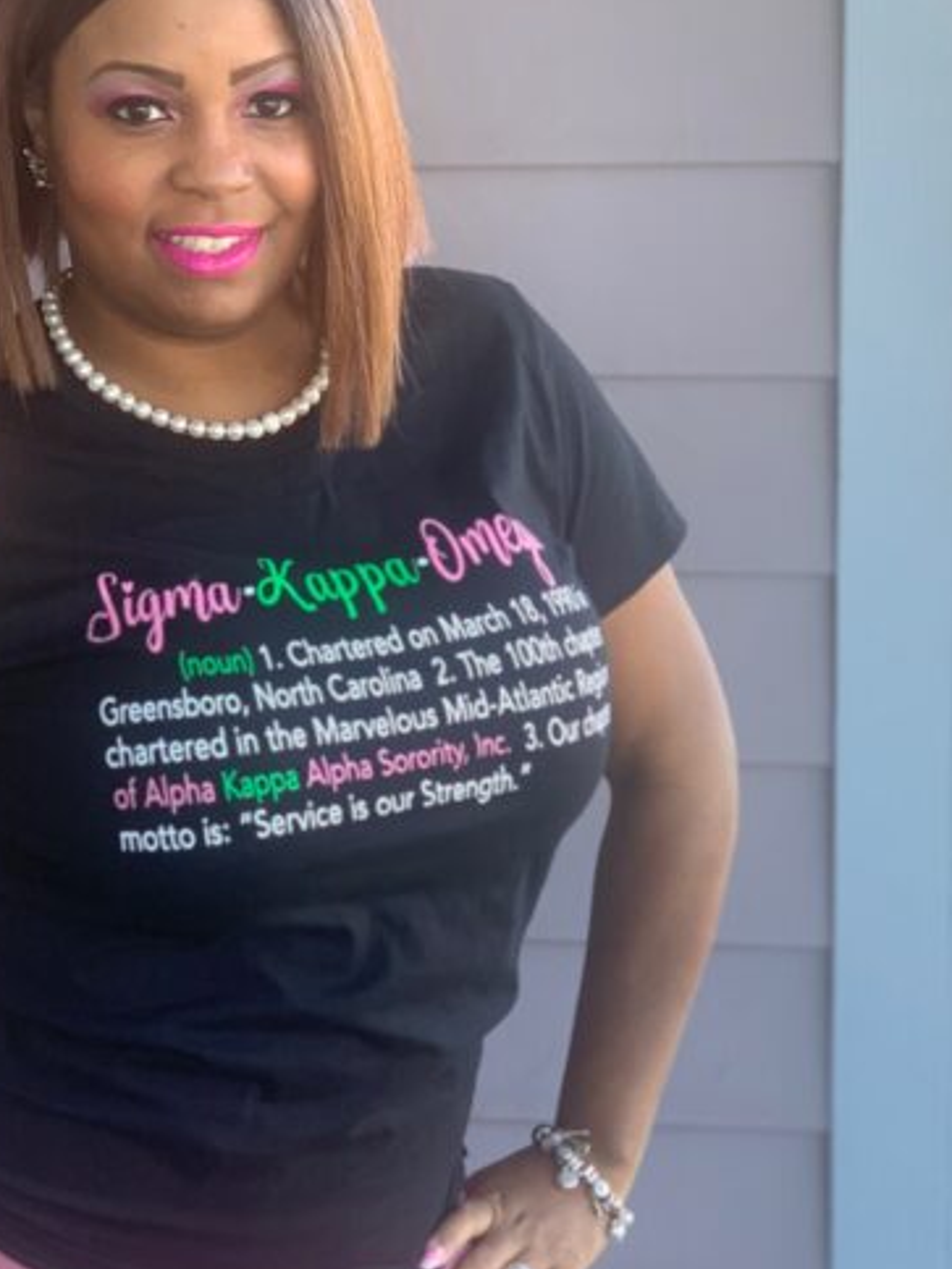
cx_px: 456
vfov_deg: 22.7
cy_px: 789
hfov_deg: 17.2
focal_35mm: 86
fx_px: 3154
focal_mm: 6
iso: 80
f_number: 2.4
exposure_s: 1/122
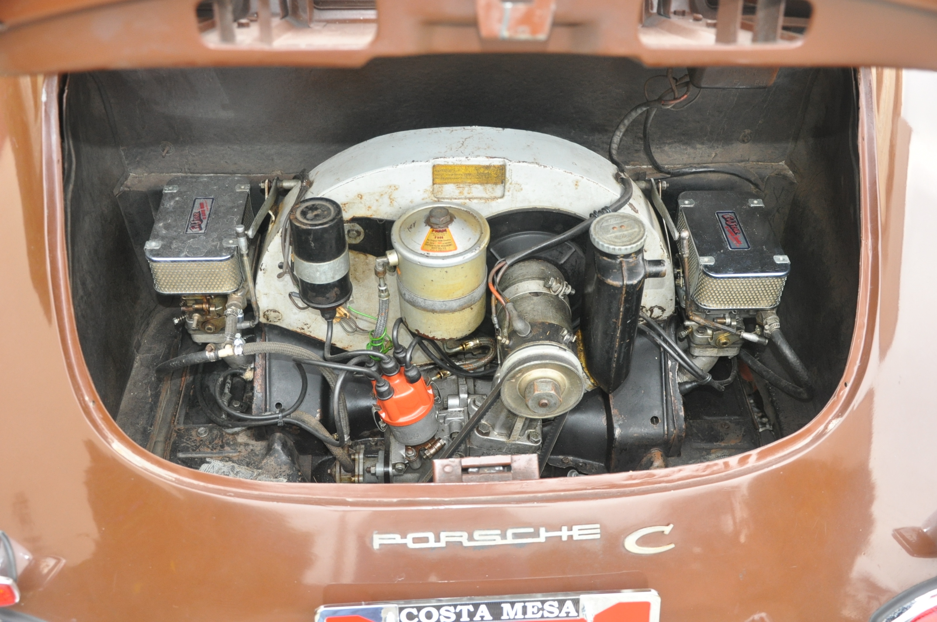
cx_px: 468
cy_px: 311
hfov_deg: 51.3
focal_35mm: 38
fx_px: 975
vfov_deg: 35.4
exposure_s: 1/60
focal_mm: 25
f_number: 4
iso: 800
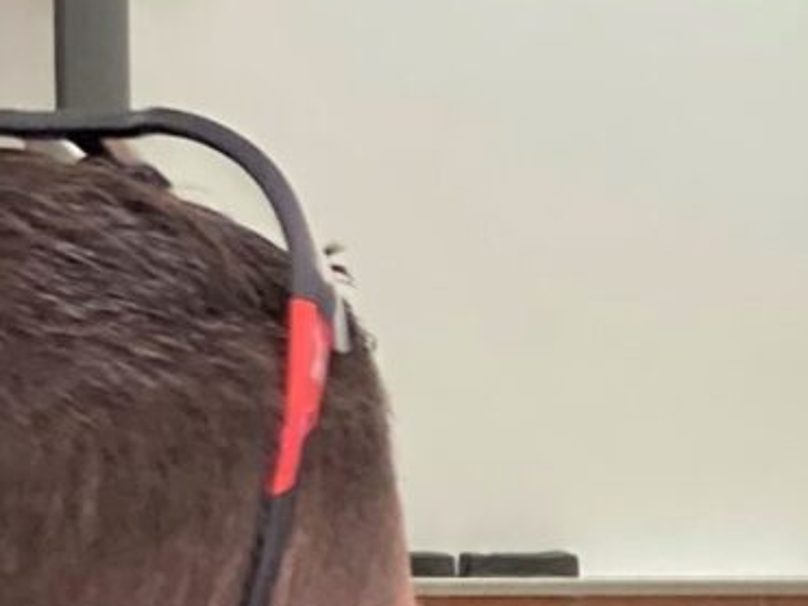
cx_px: 1459
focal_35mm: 116
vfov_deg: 12.7
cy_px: 500
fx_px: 2707
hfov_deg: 14.8
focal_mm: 3.99
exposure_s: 1/60
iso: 50
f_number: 1.8
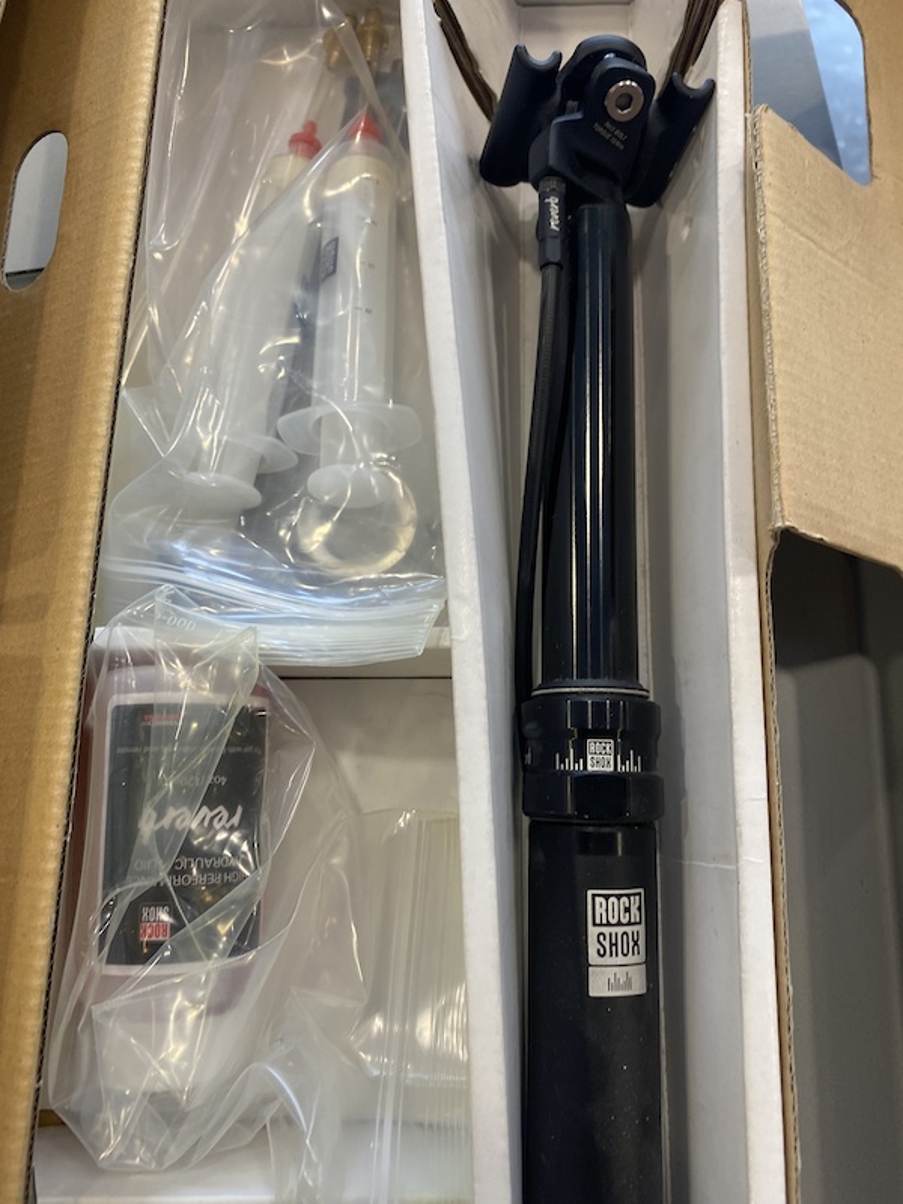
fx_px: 904
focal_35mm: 26
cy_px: 602
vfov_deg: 67.3
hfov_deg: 53.1
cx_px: 452
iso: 64
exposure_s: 1/60
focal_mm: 4.25
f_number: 1.8
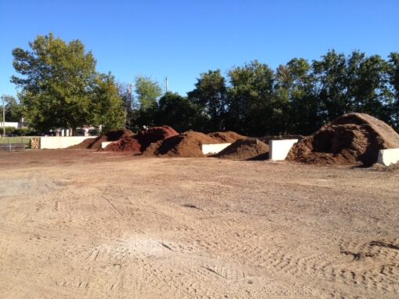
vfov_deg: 40.7
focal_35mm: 35
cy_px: 150
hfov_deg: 52.6
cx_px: 200
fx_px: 403
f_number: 2.4
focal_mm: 4.28
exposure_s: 1/968
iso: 50
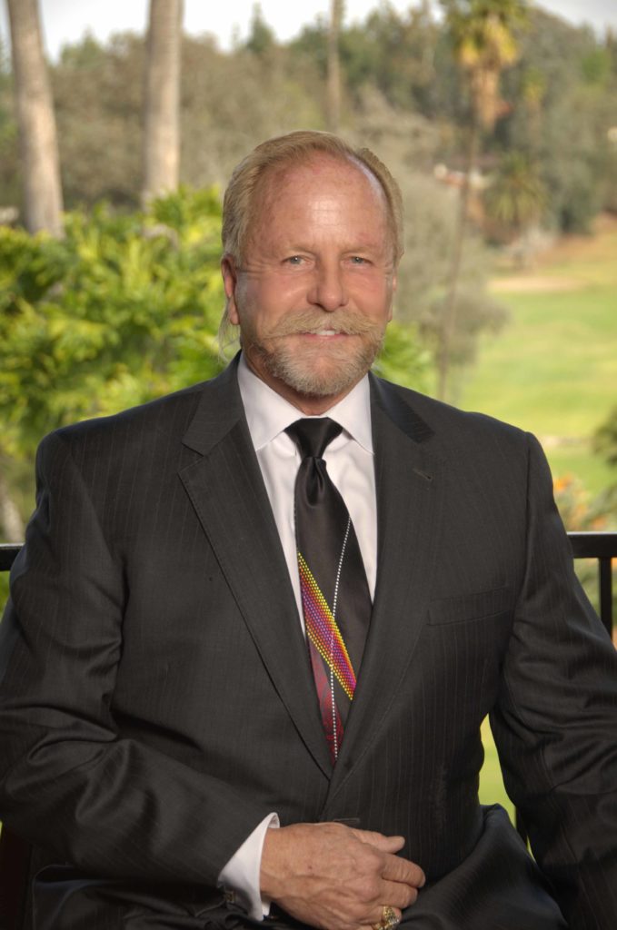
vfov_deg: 17.1
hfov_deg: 11.4
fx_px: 3096
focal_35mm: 120
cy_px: 465
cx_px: 308
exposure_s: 1/250
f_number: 6.3
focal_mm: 80
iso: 250
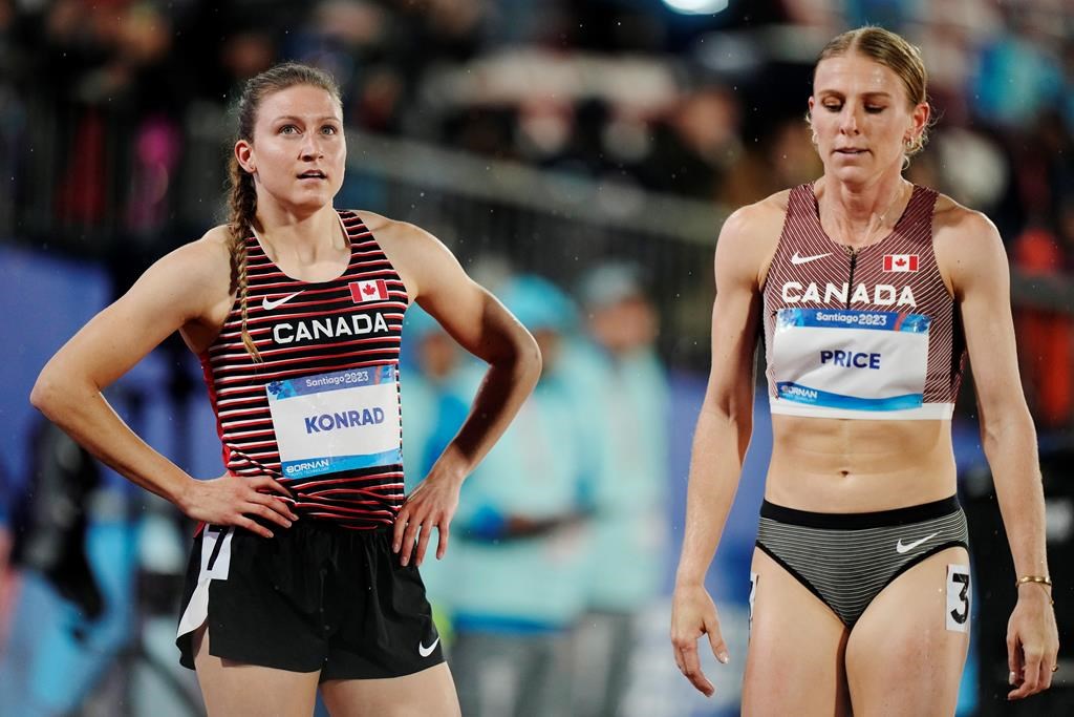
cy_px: 358
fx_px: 11934
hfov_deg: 5.2
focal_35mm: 400
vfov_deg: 3.4
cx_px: 537
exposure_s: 1/2000
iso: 2500
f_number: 2.8
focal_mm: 400
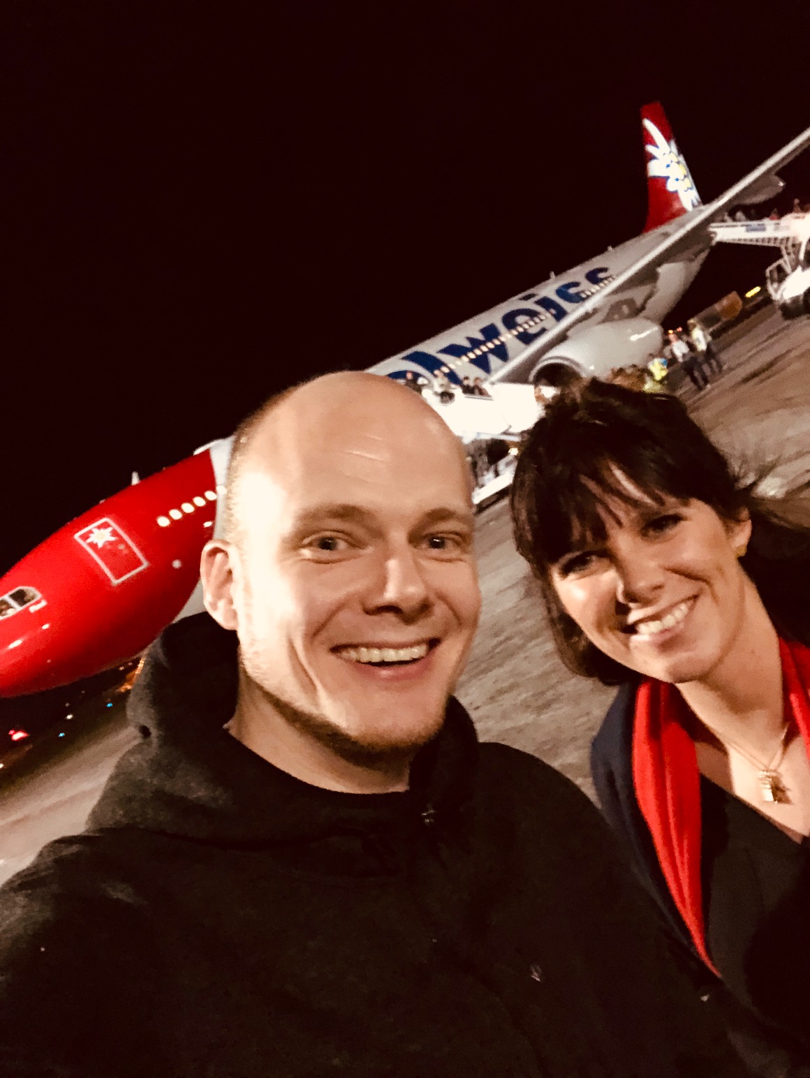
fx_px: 997
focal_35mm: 32
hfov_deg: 44.2
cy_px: 539
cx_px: 405
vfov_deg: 56.8
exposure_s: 1/15
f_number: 2.2
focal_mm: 2.87
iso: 1000
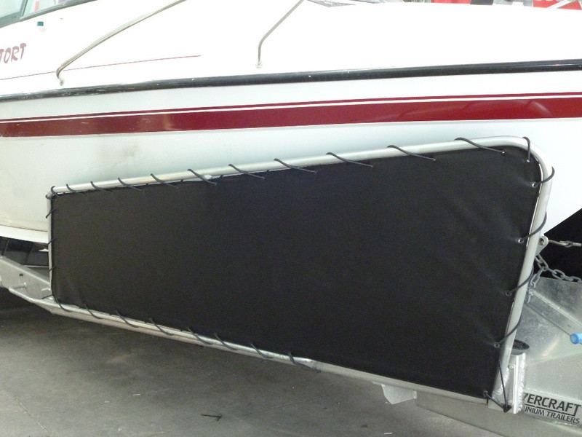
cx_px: 291
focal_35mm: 48
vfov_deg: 30.3
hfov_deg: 39.7
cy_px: 218
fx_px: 807
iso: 640
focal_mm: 8.6
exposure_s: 1/60
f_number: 4
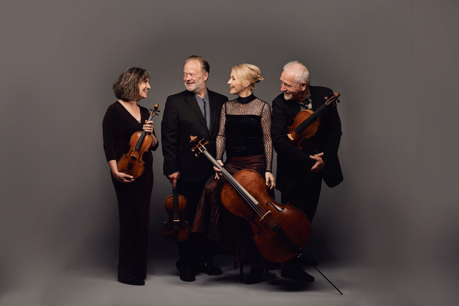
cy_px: 153
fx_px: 637
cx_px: 230
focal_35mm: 50
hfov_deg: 39.6
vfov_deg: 27.0
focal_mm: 50
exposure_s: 1/250
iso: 200
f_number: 8
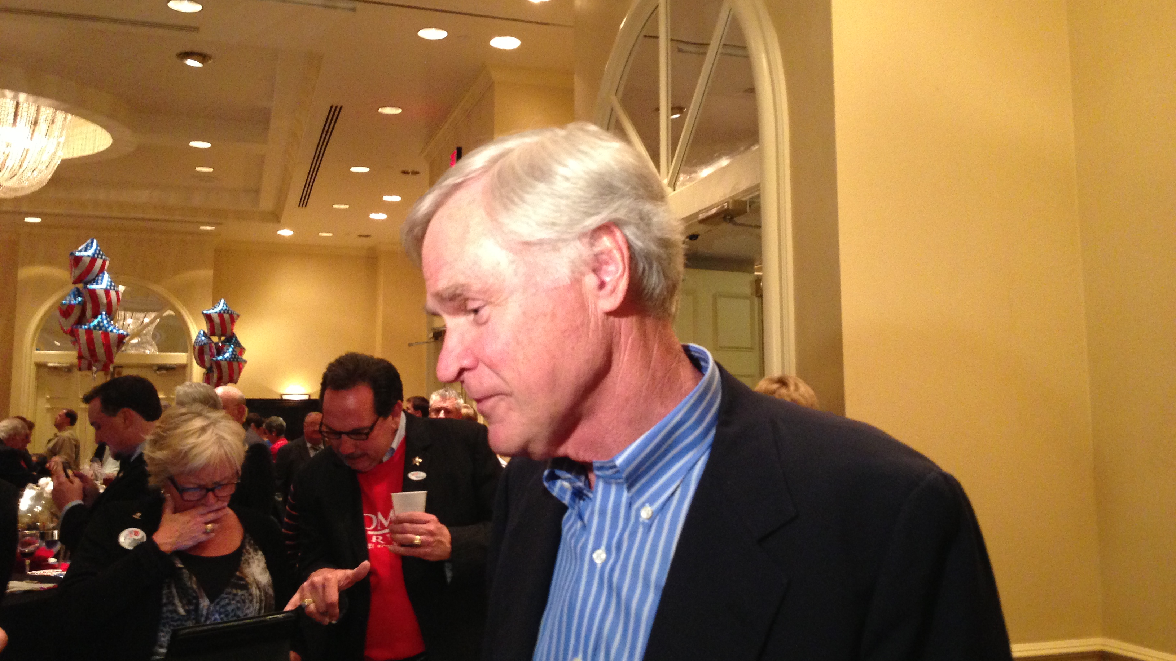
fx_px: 1123
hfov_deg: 55.3
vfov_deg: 32.8
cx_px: 588
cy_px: 287
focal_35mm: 36
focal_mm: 4.13
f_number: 2.4
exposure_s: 1/20
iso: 320
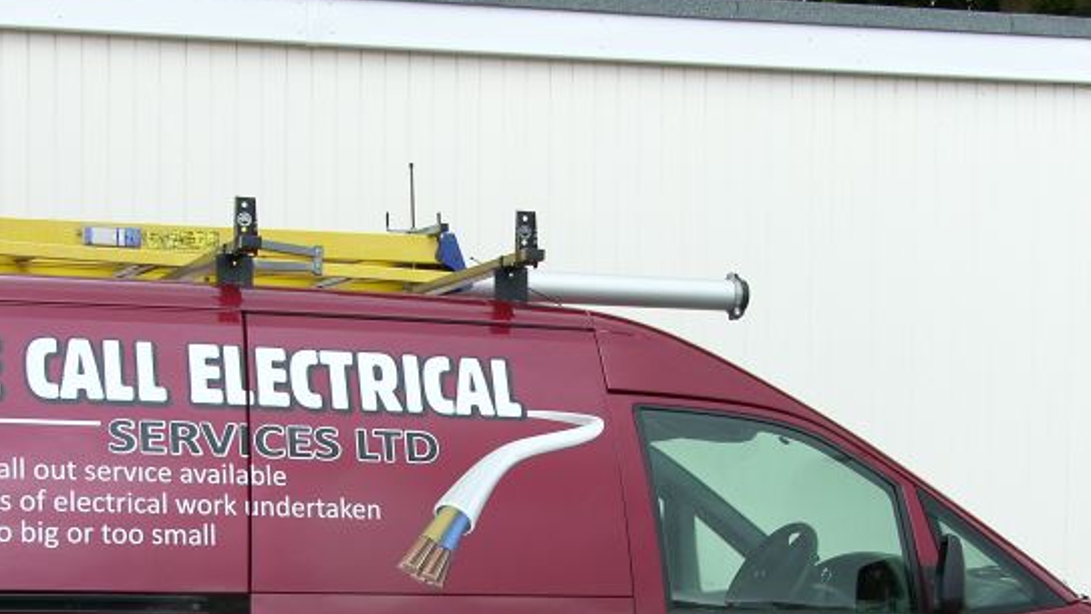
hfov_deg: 25.9
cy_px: 586
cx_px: 515
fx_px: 2372
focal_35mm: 82
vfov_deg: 14.5
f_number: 3.5
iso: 50
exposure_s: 1/100
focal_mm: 12.9
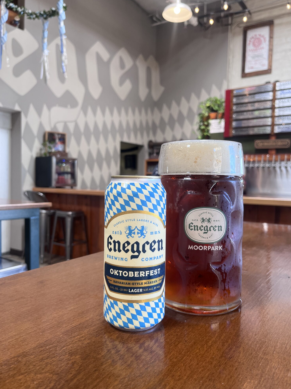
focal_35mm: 27
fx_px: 303
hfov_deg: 51.3
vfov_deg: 65.3
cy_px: 194
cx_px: 150
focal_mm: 5.1
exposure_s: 1/120
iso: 100
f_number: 1.6
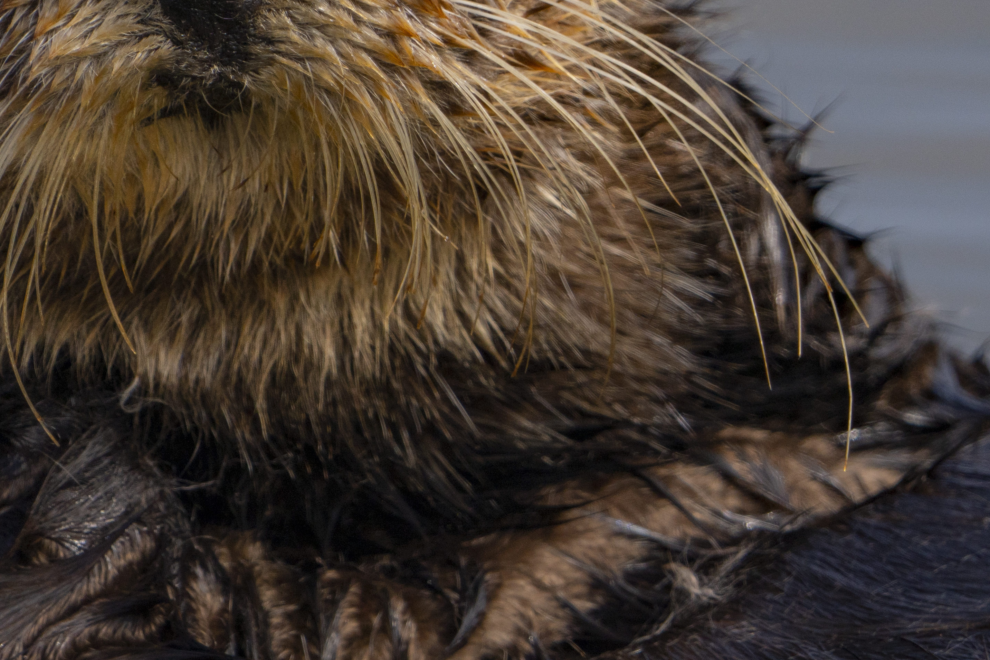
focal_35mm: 2116
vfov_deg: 0.6
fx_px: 58179
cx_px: 510
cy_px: 138
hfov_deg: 1.0
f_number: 9
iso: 200
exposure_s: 1/800
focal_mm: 638
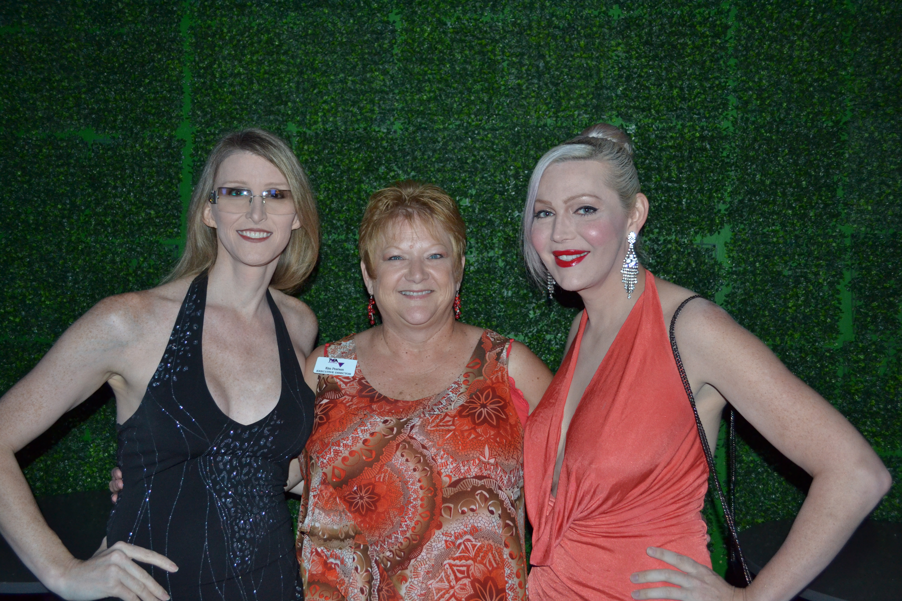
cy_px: 300
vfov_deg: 40.0
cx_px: 451
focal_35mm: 33
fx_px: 827
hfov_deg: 57.2
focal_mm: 22
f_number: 3.8
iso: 800
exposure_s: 1/30
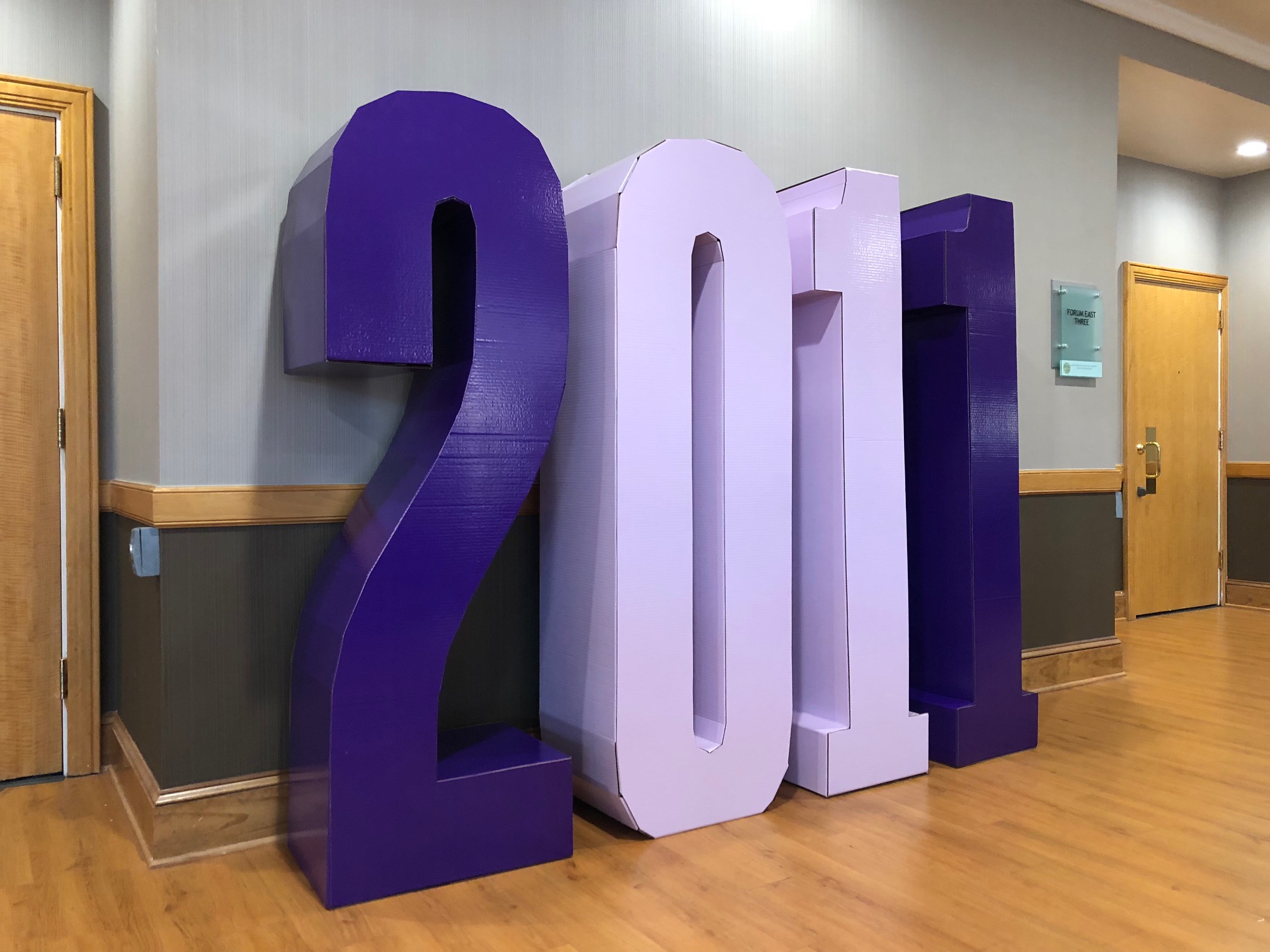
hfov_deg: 63.4
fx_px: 1027
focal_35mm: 28
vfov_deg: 49.7
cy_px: 476
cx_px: 635
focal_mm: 3.99
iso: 64
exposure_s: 1/15
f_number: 1.8
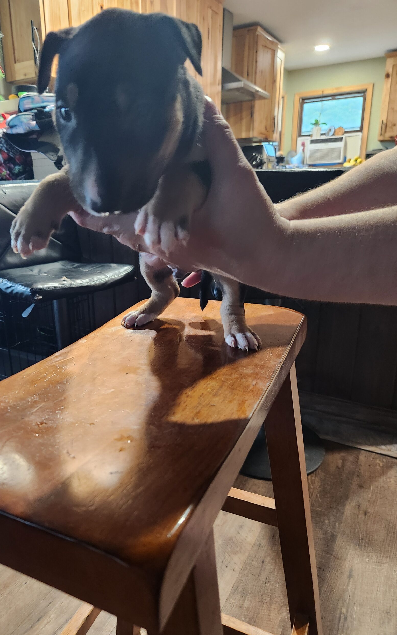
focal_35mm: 25
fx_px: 433
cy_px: 321
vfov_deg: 72.6
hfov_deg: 48.9
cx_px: 155
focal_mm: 5.4
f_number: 1.8
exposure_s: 1/40
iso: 640
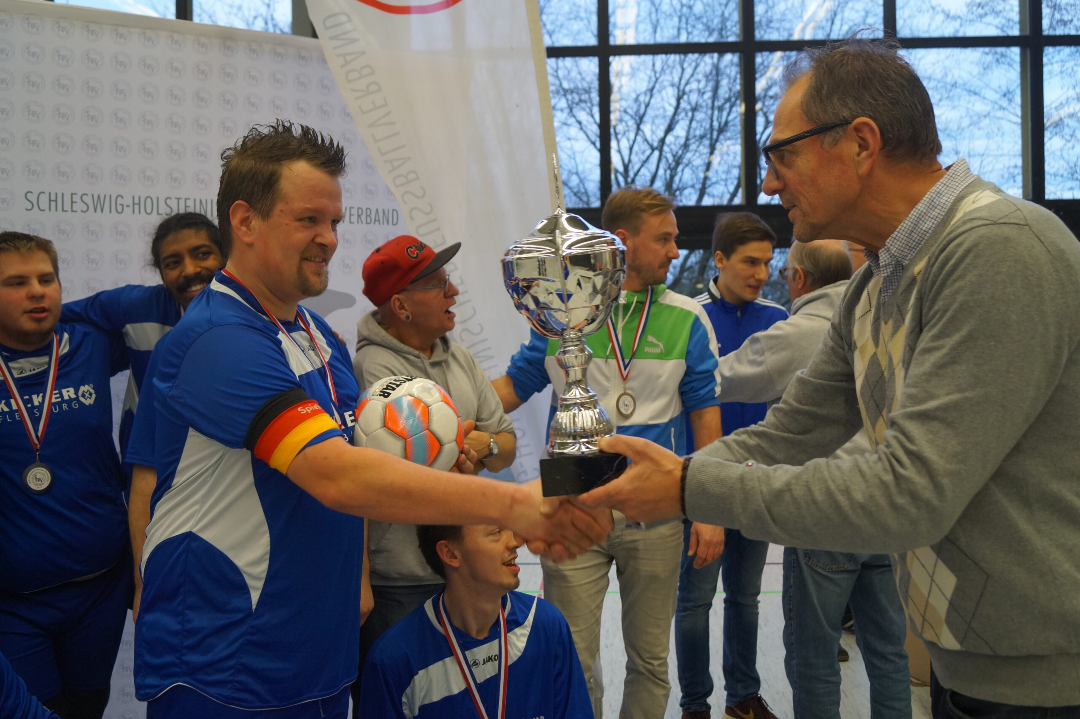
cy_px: 360
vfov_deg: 36.8
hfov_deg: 53.2
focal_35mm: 36
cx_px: 540
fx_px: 1079
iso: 640
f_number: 4
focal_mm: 24
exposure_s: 1/160
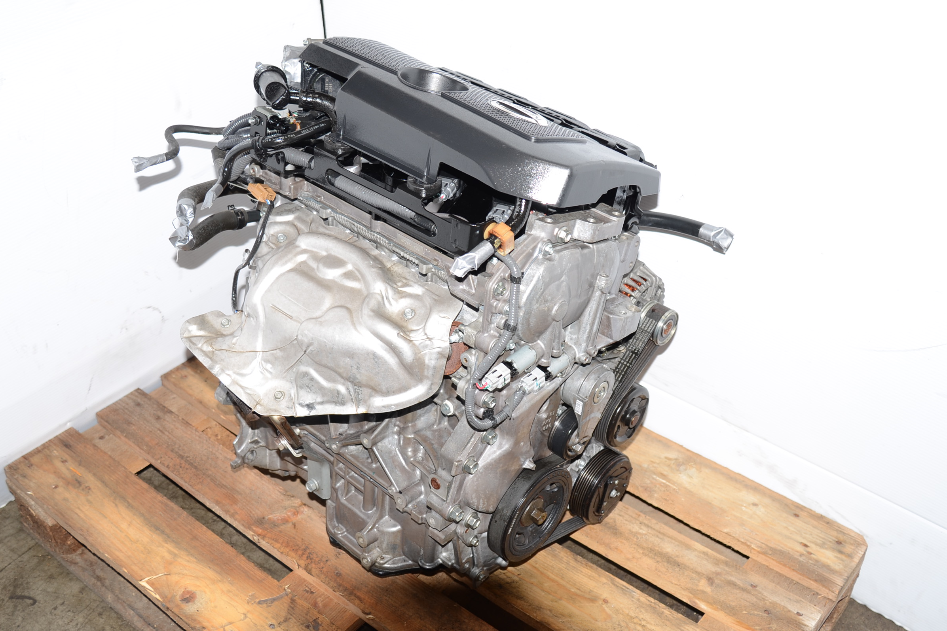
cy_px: 320
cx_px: 473
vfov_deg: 35.9
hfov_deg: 51.9
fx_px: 973
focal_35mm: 37
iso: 100
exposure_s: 1/125
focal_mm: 24
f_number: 4
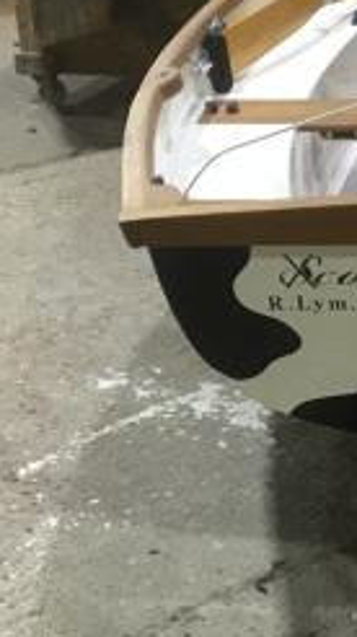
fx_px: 1551
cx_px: 448
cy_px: 303
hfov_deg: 12.8
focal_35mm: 92
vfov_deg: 23.2
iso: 200
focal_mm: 3.3
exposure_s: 1/33
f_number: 2.4
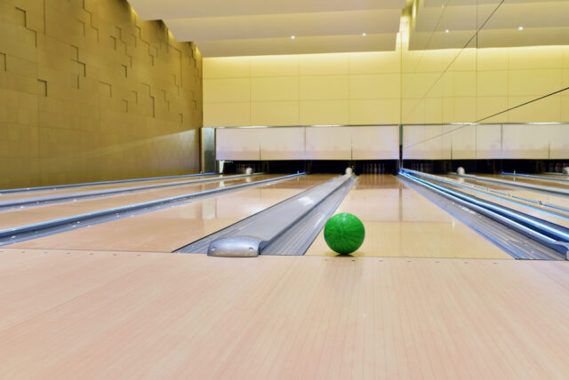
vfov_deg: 37.9
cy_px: 190
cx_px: 284
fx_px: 554
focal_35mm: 35
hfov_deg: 54.4
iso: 160
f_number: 5.6
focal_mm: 35
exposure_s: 1/2.5
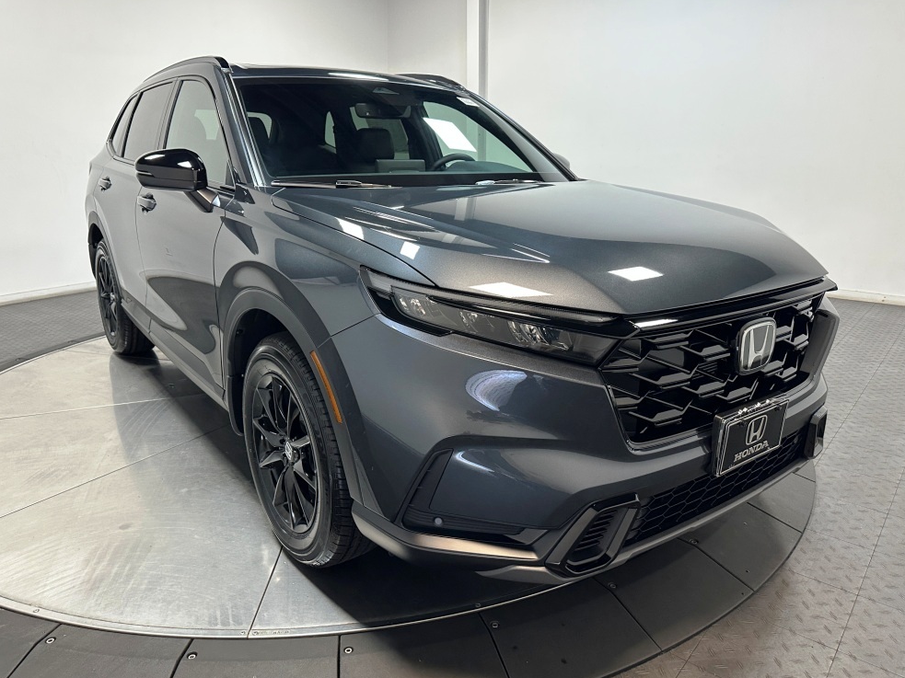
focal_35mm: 25
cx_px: 456
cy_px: 330
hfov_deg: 69.4
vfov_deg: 54.9
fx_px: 654
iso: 320
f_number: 1.78
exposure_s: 1/60
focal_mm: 6.86
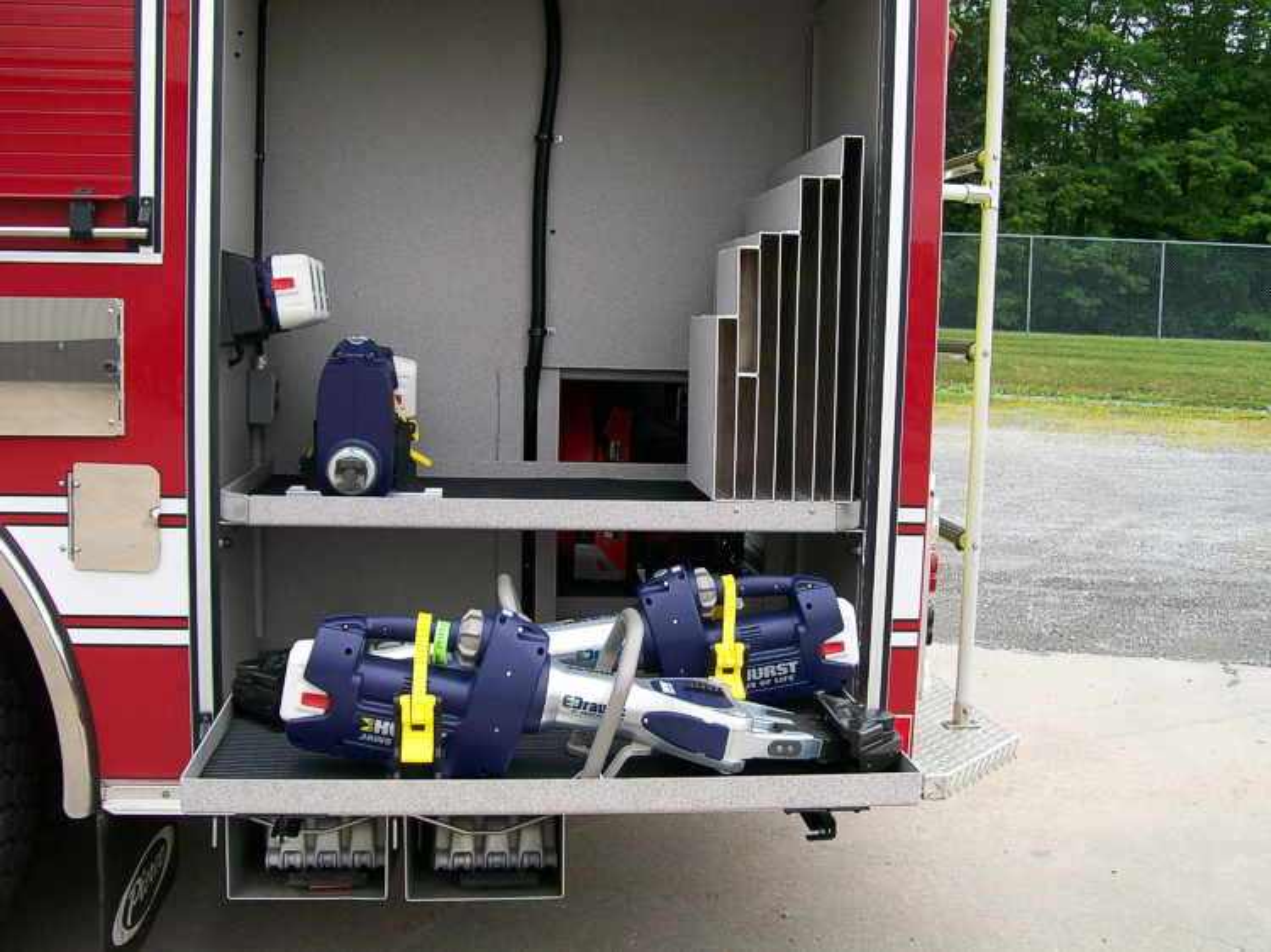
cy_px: 476
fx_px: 1321
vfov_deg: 39.6
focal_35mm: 36
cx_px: 636
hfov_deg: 51.4
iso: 80
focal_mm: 6
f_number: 2.7
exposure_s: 1/429
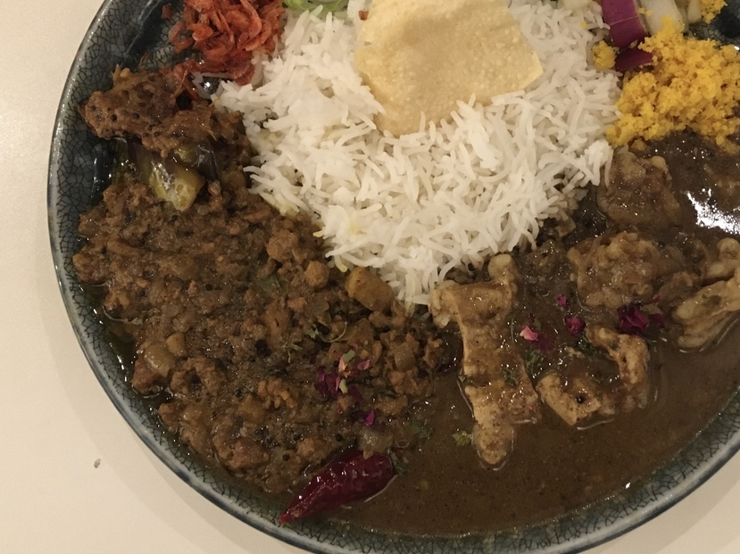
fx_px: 897
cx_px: 425
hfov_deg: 44.7
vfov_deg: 34.1
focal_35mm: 42
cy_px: 201
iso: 250
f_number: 2.2
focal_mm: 4.15
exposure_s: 1/15
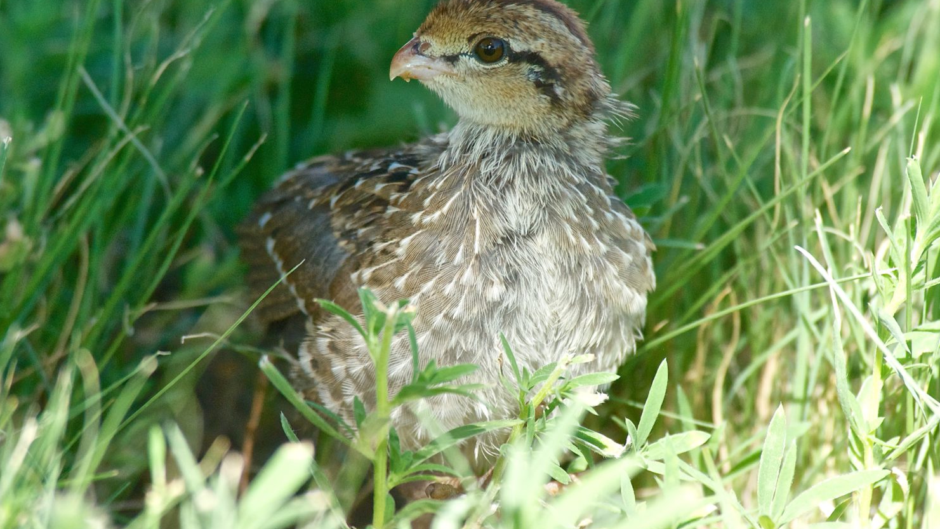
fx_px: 13360
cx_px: 470
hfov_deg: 4.0
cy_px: 237
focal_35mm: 536
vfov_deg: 2.3
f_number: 8
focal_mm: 340
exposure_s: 1/500
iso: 800
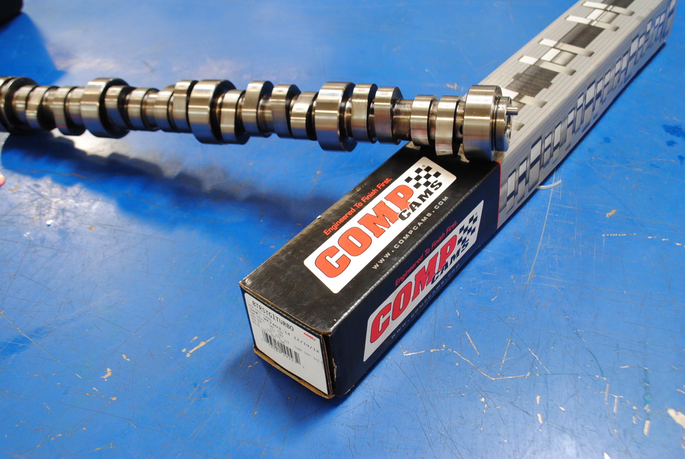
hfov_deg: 53.1
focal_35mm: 36
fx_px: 686
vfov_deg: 37.0
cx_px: 342
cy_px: 230
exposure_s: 1/5
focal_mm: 24
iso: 400
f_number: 6.3
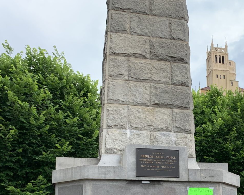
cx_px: 218
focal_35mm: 55
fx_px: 397
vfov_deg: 26.6
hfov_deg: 32.5
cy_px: 181
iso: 25
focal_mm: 4.25
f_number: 1.8
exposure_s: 1/190
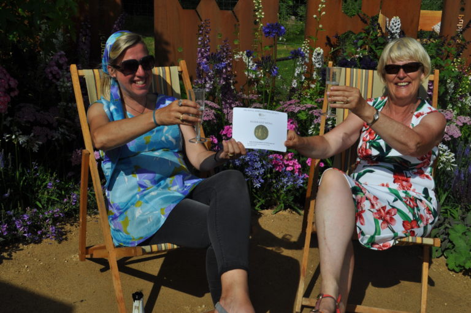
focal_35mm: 39
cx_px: 236
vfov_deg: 34.1
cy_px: 156
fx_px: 510
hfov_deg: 49.6
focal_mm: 26
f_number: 11
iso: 200
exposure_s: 1/500
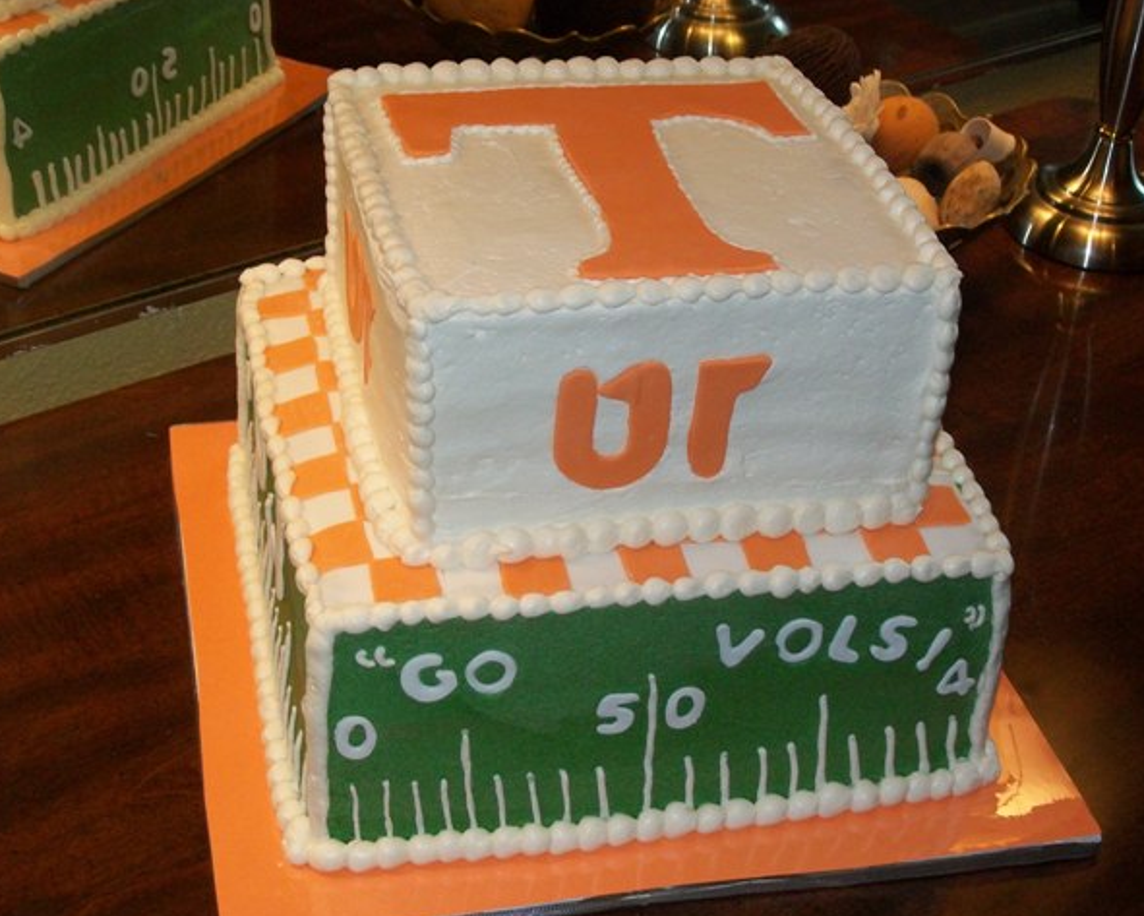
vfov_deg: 27.1
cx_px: 575
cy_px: 461
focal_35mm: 56
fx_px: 1896
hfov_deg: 33.6
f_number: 3.4
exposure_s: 1/80
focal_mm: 9.5
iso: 160
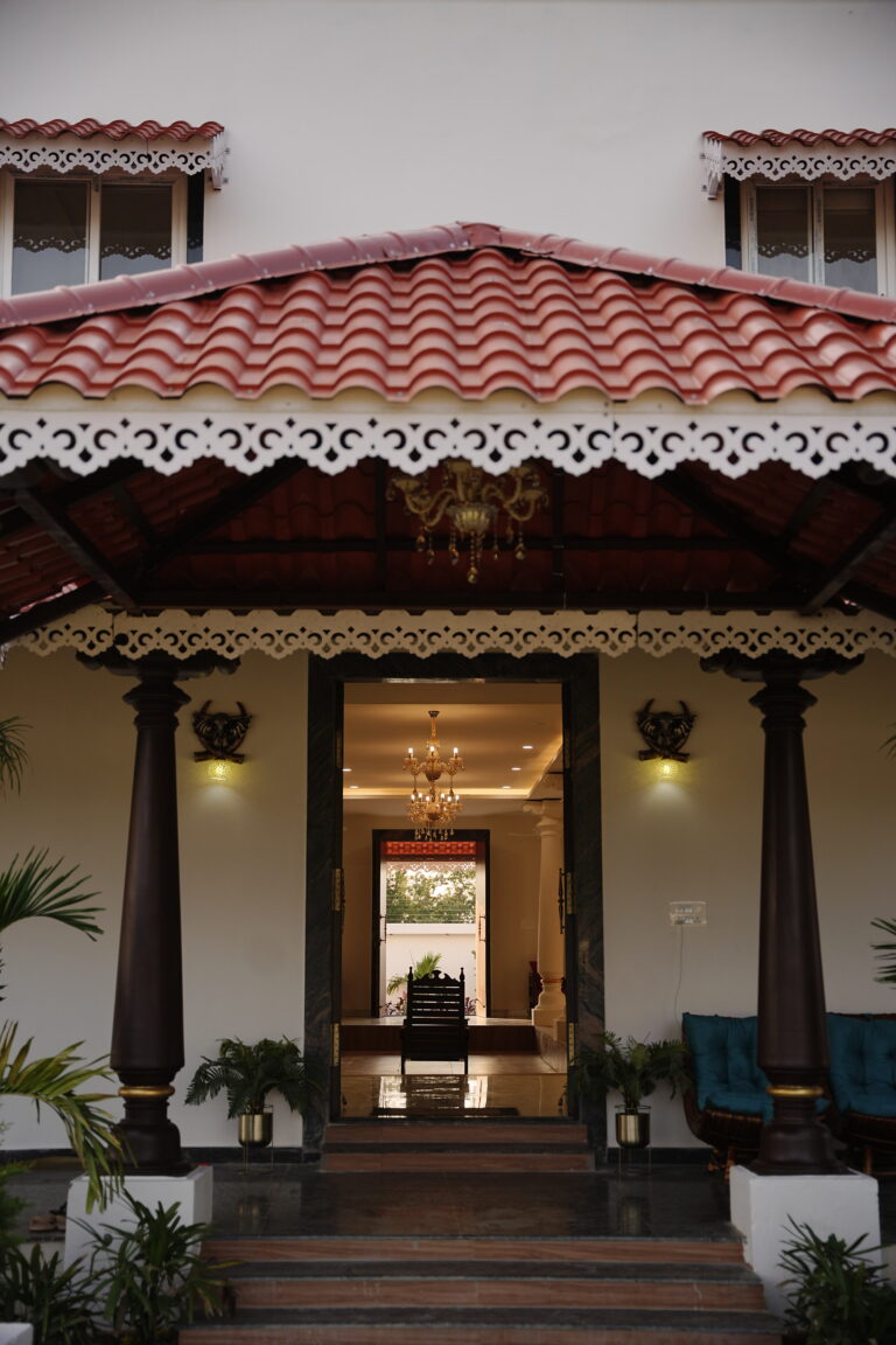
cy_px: 672
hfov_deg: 29.4
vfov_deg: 43.0
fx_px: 1706
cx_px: 448
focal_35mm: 46
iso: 125
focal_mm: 45.7
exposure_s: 1/400
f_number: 2.8
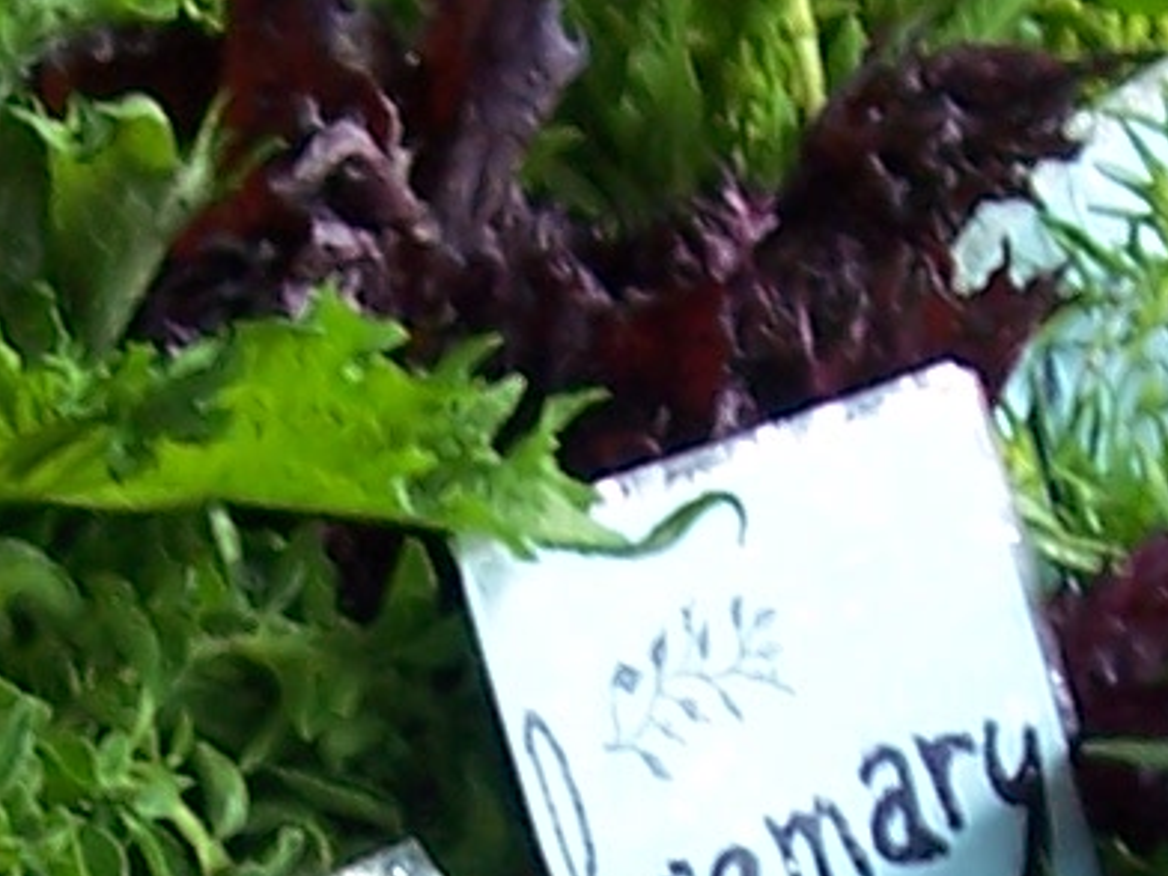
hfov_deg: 9.9
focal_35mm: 200
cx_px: 474
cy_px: 992
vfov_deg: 7.4
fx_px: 6748
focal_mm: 5.6
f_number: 2.7
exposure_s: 1/60
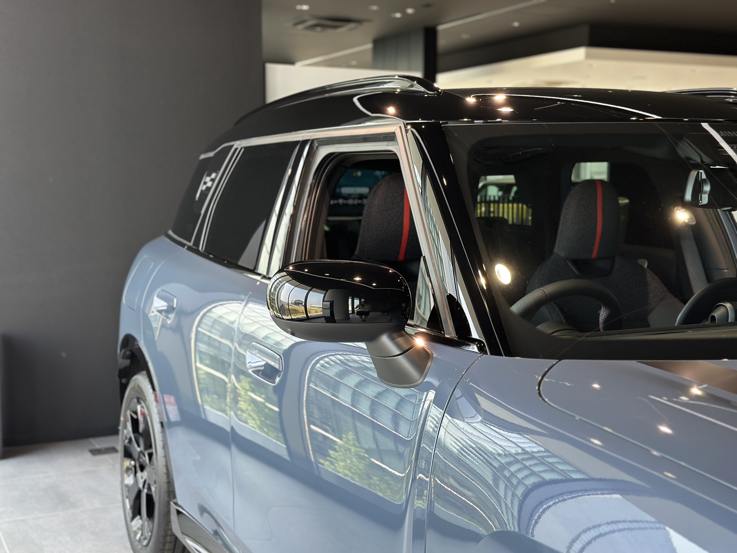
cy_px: 276
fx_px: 1022
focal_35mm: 48
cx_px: 368
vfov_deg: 30.3
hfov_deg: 39.7
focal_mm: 6.86
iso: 125
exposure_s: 1/170
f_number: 1.78
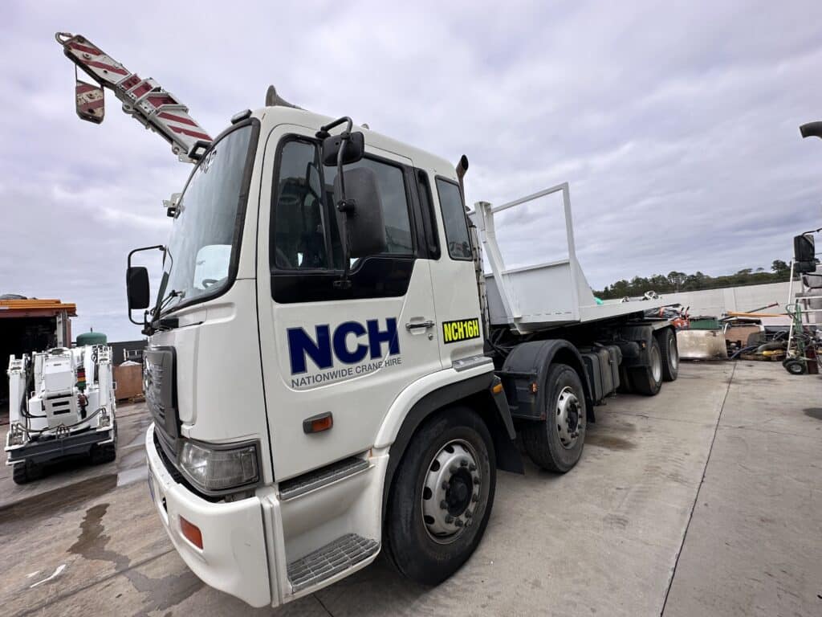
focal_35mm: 14
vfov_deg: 85.7
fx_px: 332
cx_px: 411
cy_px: 308
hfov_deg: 102.1
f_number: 2.2
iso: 50
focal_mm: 2.22
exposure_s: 1/1401
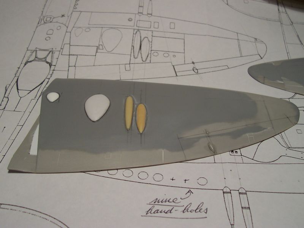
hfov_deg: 50.1
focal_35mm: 37
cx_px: 152
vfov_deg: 38.7
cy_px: 114
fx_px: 325
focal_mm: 5.6
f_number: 2.8
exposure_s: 1/90
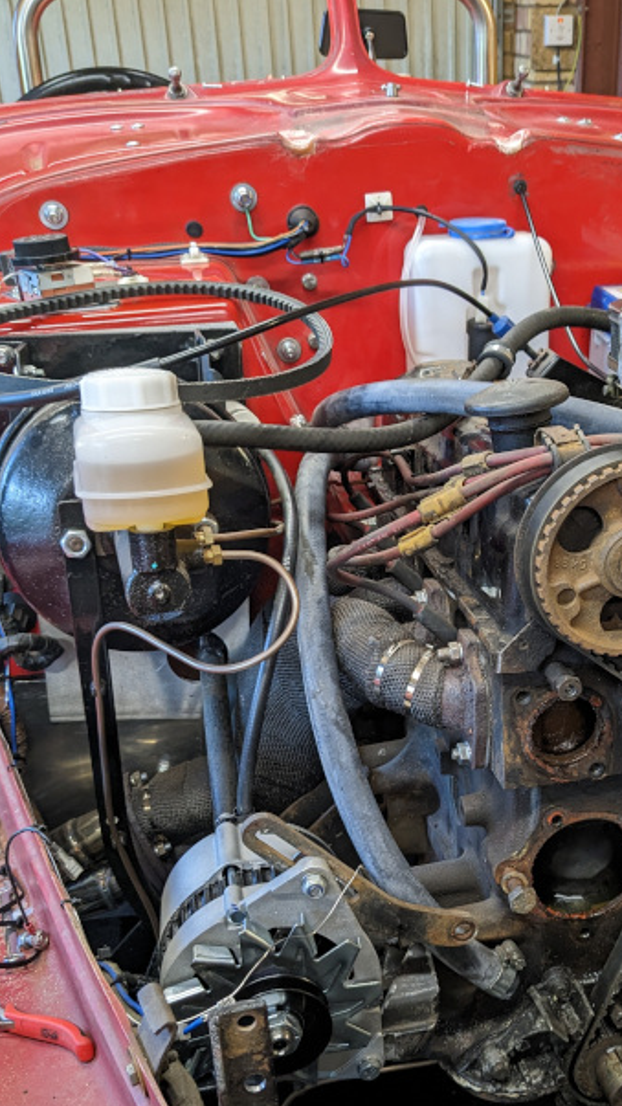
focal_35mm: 39
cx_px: 464
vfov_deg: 51.2
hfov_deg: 29.9
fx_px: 1144
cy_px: 671
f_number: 1.73
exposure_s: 1/25
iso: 72
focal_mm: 4.38
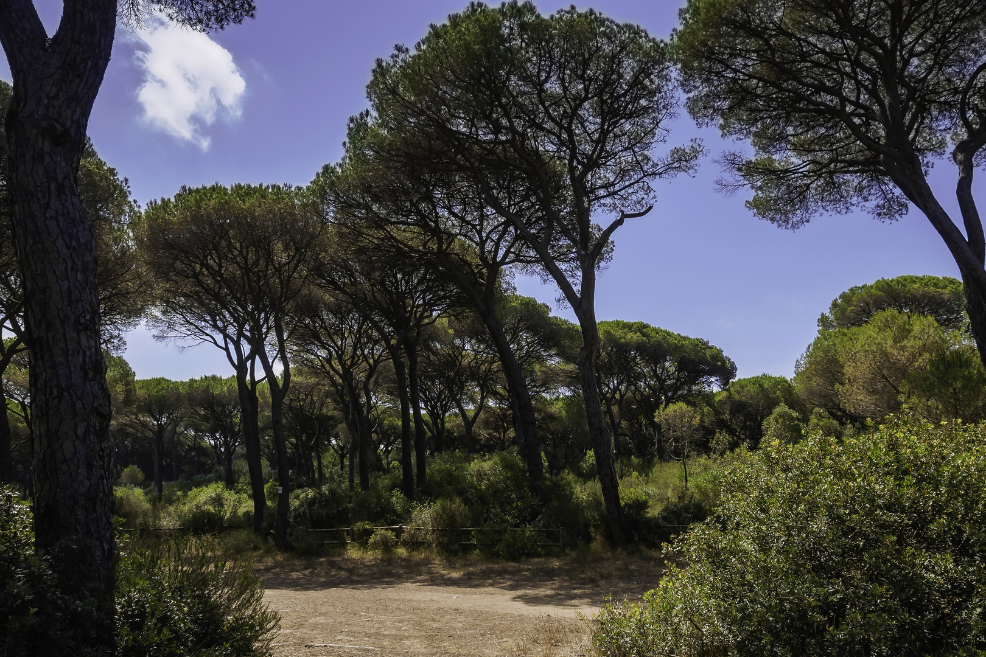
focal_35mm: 27
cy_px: 328
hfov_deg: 67.4
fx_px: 739
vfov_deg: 47.9
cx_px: 493
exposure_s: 1/250
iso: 500
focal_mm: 18
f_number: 8
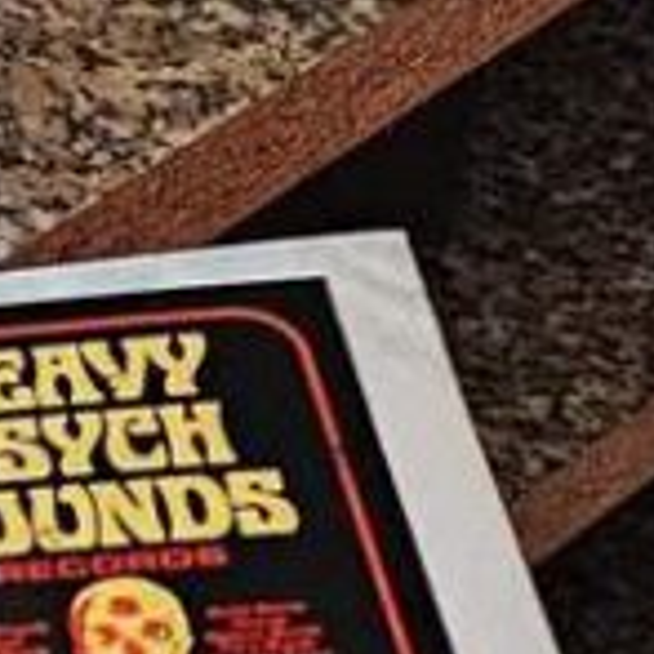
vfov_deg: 8.2
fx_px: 4553
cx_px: -997
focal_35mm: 213
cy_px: 67
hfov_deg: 7.6
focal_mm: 6.3
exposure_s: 1/170
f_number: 1.7
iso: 500
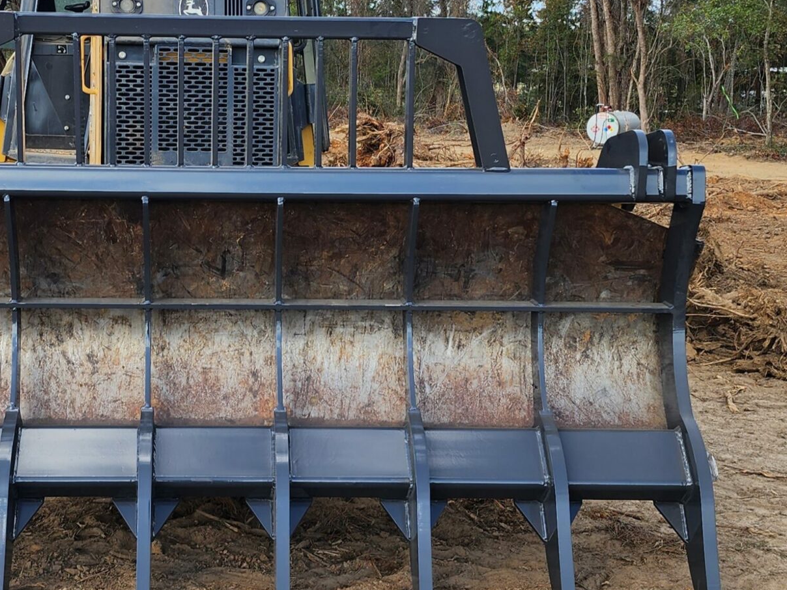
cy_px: 261
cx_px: 205
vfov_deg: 36.8
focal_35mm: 39
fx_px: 887
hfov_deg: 46.3
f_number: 1.8
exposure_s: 1/357
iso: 12
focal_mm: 6.4
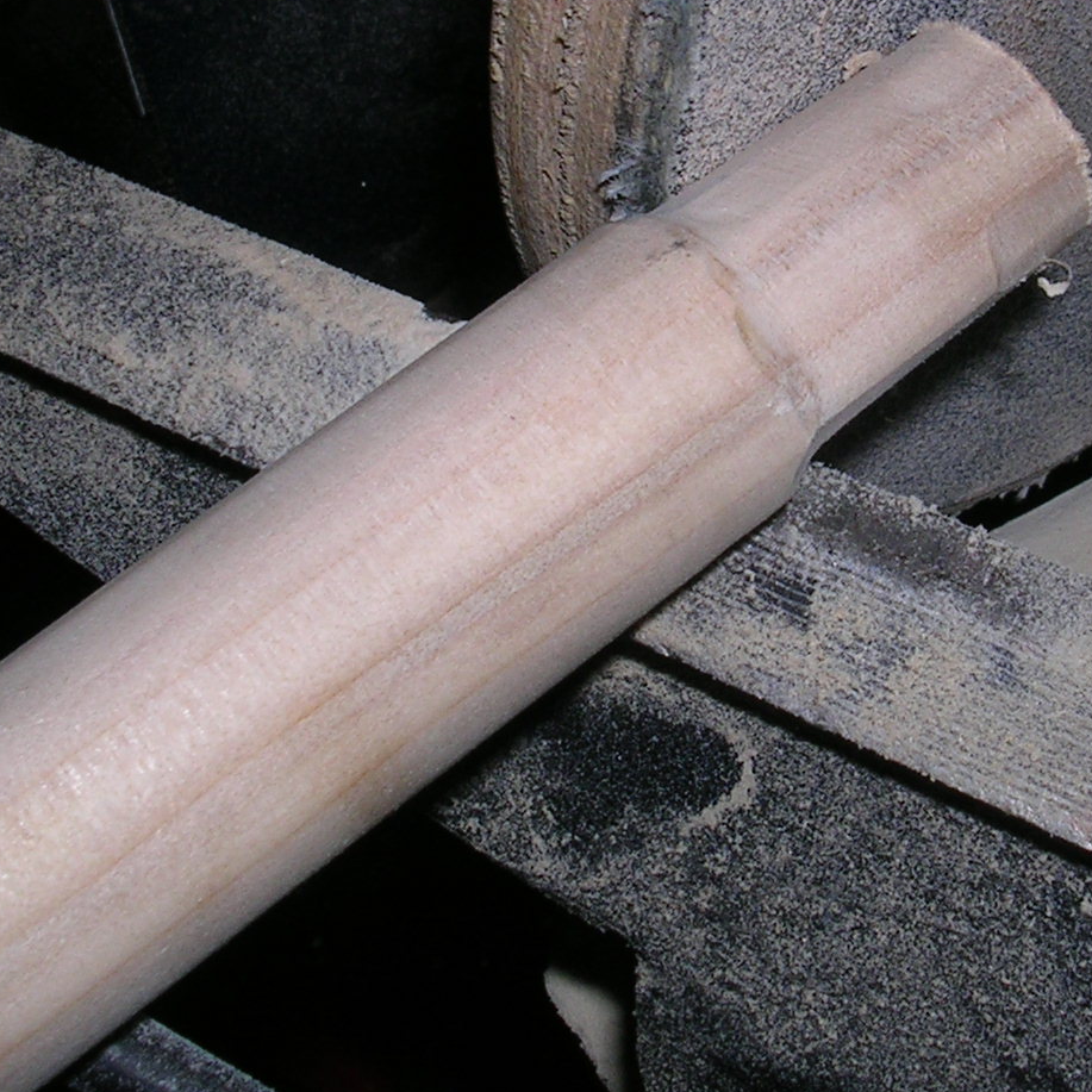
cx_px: 762
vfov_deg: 22.8
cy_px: 277
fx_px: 2677
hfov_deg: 22.9
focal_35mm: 75
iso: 50
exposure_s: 1/60.1
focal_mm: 5.8
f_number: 5.6
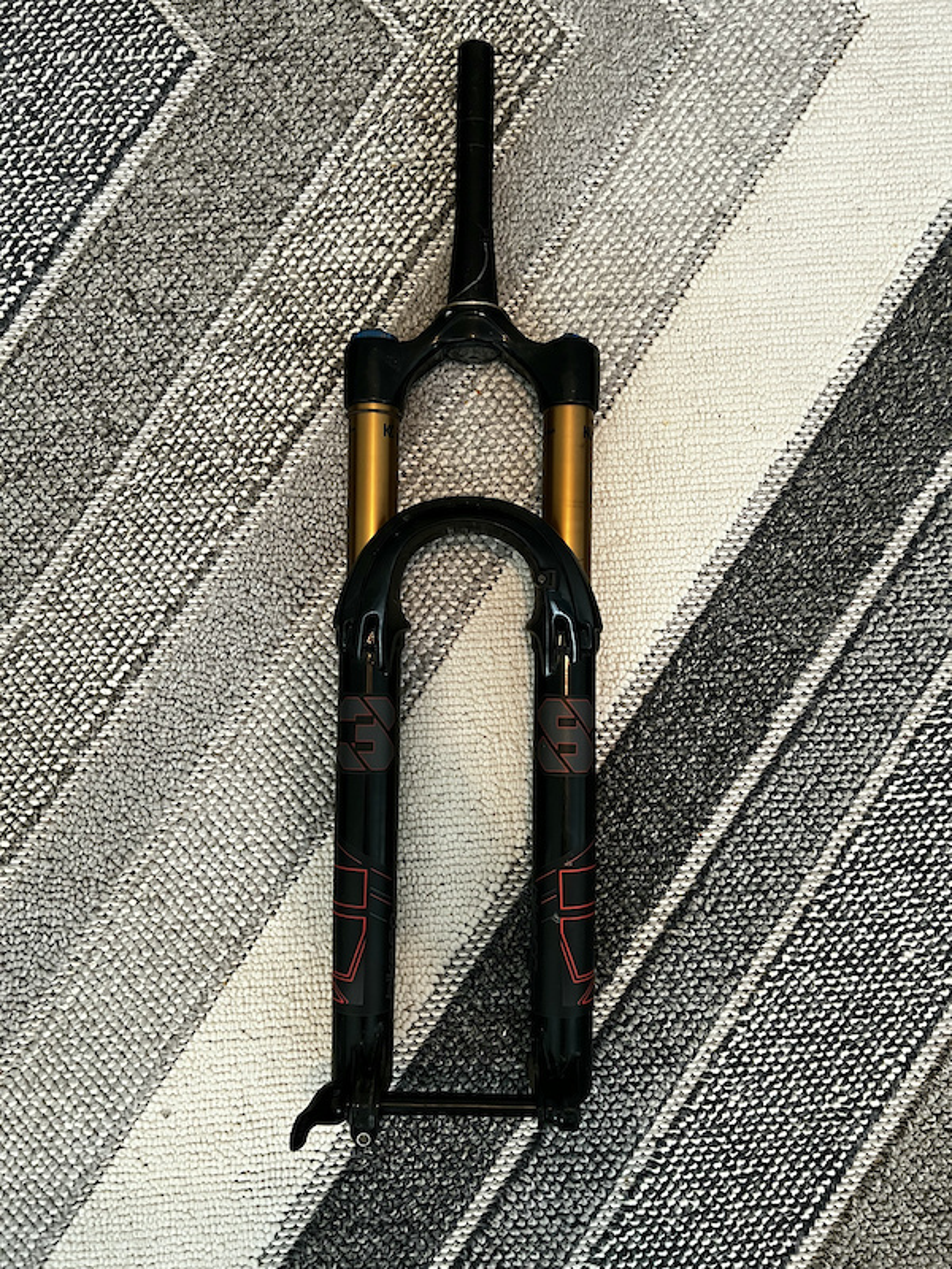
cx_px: 476
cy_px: 634
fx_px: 953
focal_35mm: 26
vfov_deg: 67.3
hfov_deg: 53.1
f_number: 1.5
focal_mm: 5.7
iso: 500
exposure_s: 1/60
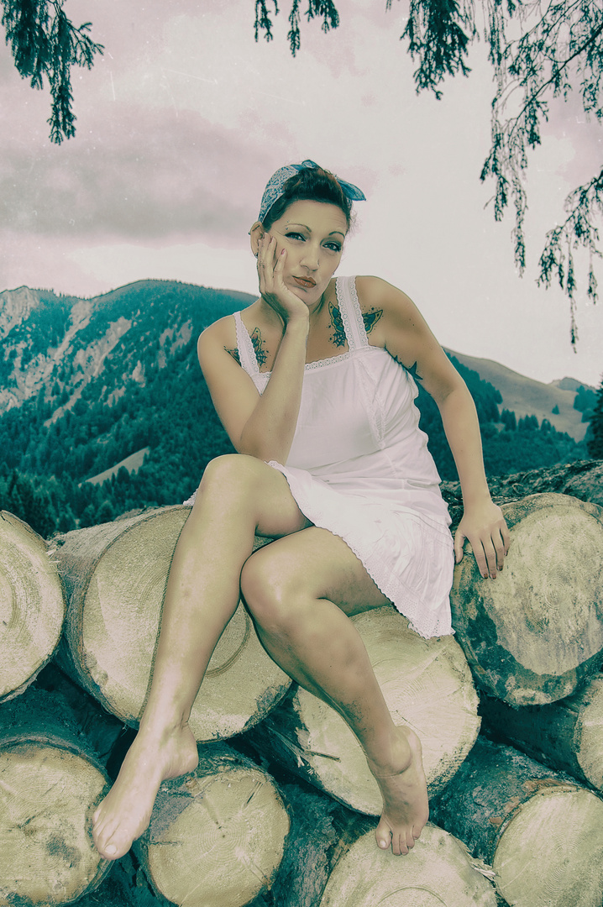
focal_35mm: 33
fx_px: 831
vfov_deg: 57.3
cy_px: 454
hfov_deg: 39.9
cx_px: 302
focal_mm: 22
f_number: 5.6
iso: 200
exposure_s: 1/400
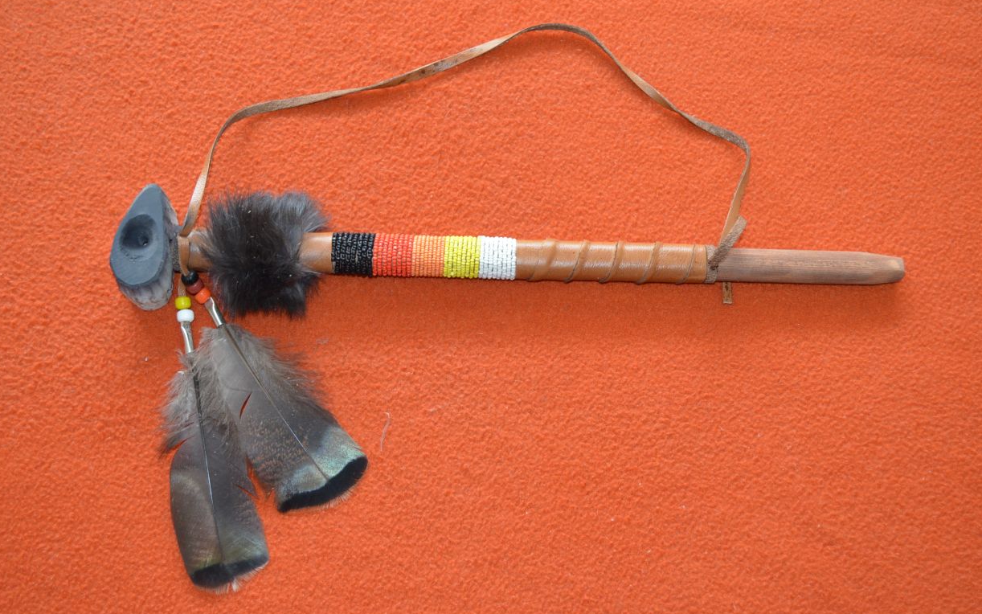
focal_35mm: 43
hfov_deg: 46.2
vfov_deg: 29.9
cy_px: 309
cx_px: 489
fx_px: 1151
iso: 1800
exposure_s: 1/60
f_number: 4.5
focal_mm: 28
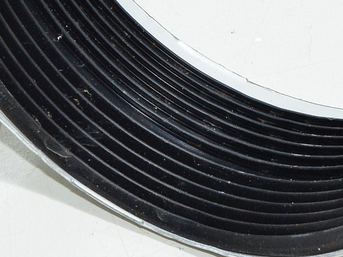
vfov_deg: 3.9
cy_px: 93
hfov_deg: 5.2
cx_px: 249
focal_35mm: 380
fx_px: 3765
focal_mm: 90
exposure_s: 1/50
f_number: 16
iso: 1600
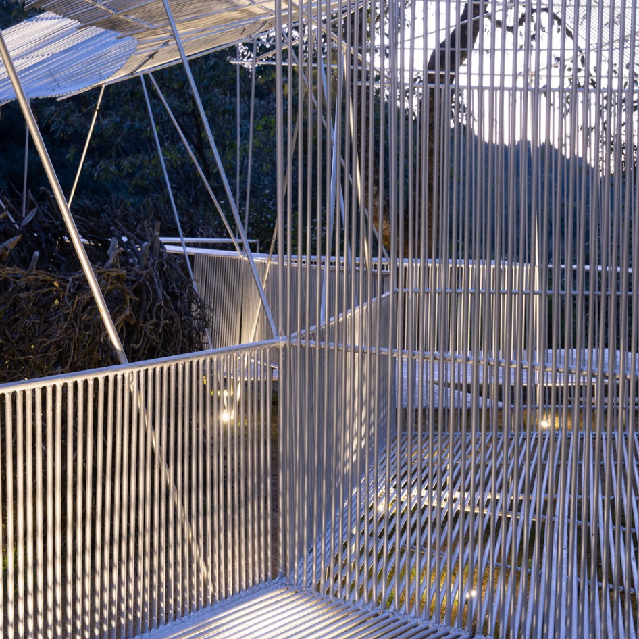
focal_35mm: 58
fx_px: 1211
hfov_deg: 29.5
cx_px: 351
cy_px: 259
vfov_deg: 29.5
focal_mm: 38
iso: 100
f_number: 8
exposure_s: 3.2
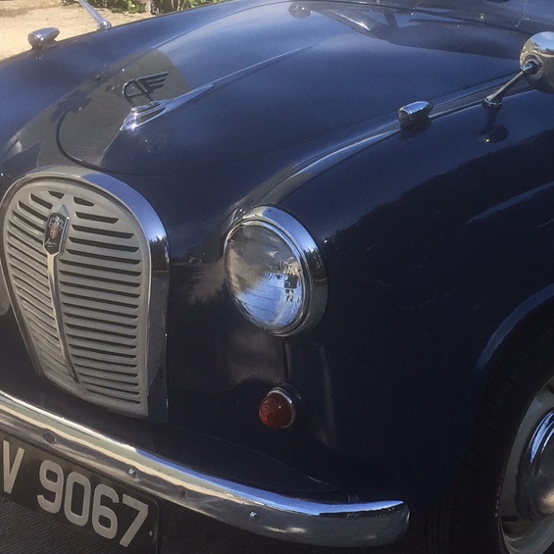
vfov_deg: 23.3
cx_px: 525
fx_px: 1340
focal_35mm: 74
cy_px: 196
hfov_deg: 22.6
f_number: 2.2
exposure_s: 1/1041
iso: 32
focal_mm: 4.15
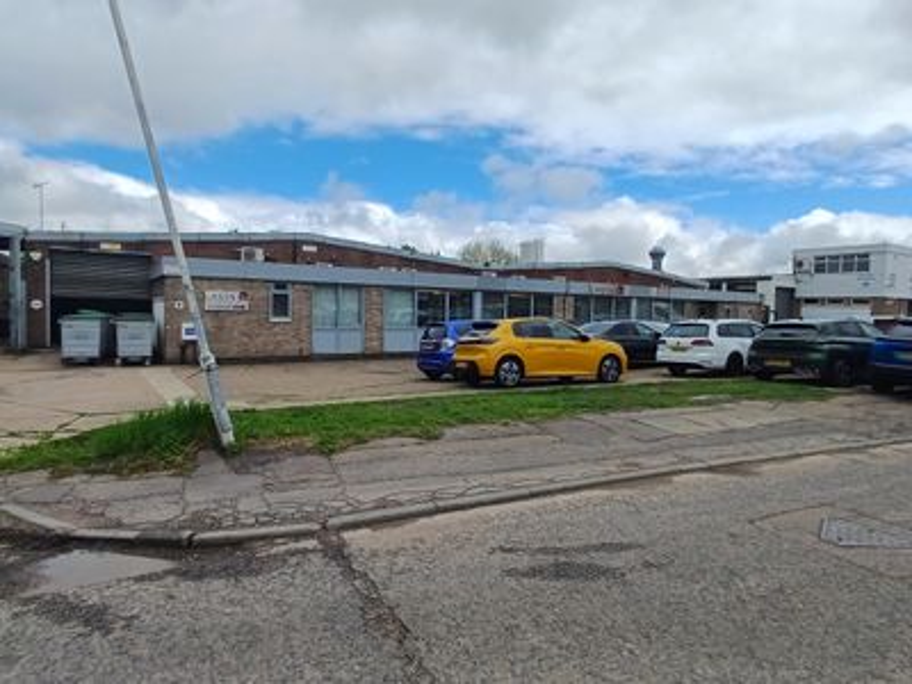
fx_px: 422
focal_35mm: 16
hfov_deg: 94.5
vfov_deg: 78.1
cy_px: 342
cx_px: 456
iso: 40
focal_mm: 1.64
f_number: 2.2
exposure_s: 1/1408
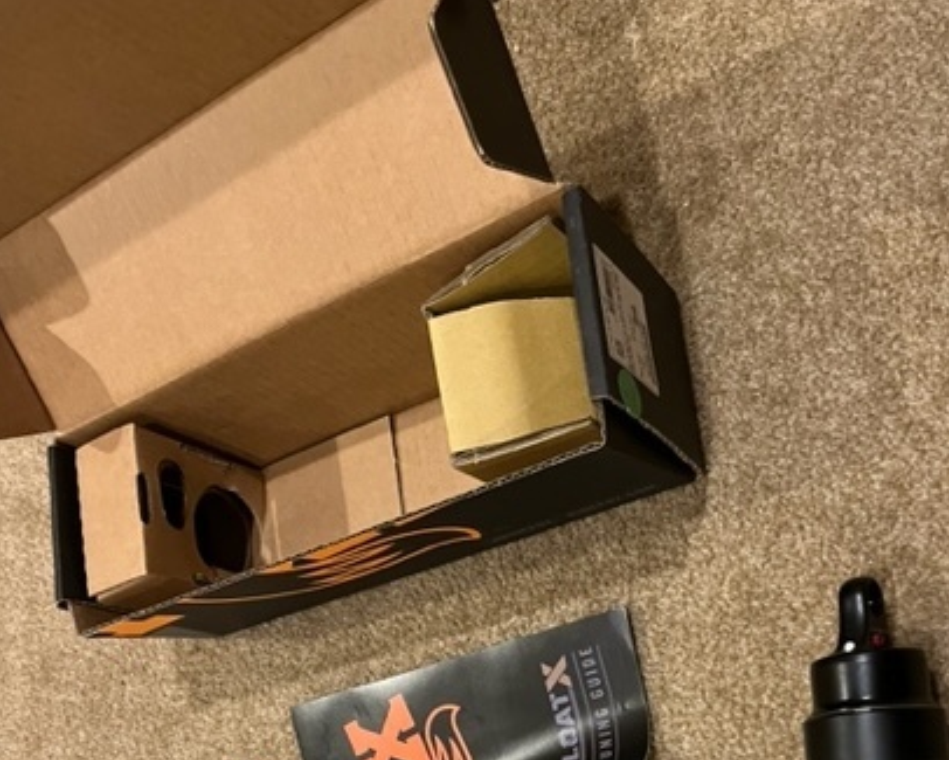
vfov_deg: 34.3
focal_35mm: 40
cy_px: 744
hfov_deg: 45.8
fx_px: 1124
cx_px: 484
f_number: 1.6
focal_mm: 5.1
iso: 400
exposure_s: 1/60
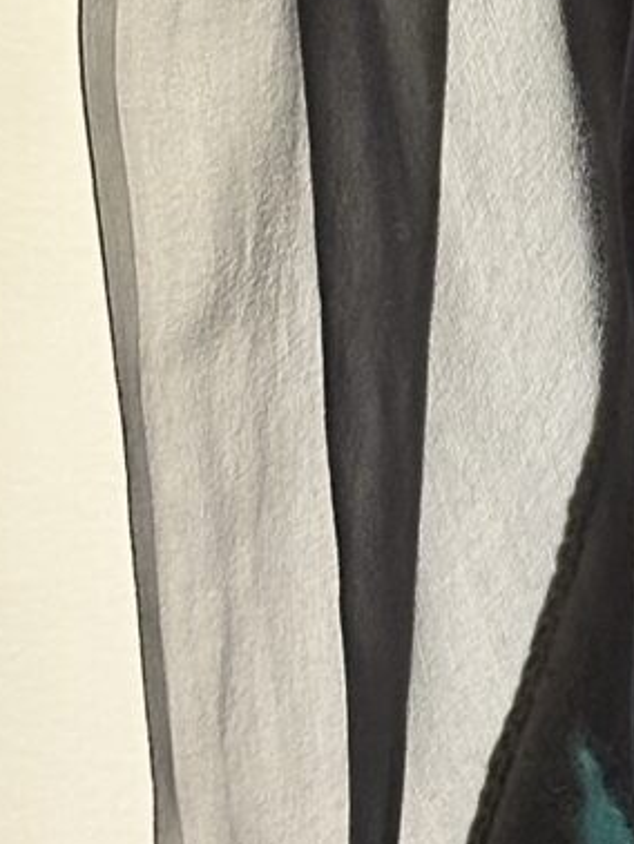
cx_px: 1520
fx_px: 6342
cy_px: 143
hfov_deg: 5.5
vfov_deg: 7.6
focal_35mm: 260
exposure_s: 1/40
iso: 200
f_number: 1.78
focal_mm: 6.86
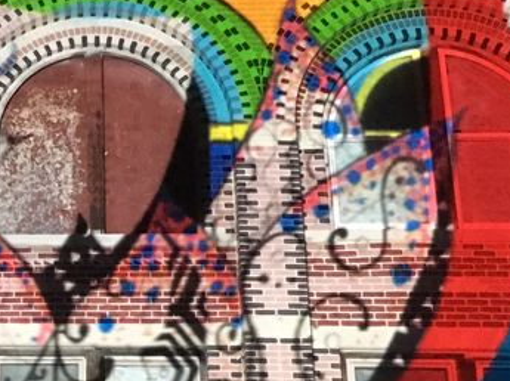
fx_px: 1486
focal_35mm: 101
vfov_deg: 14.6
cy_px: 196
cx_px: -24
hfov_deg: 18.8
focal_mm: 4.15
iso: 250
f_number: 2.2
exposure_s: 1/15
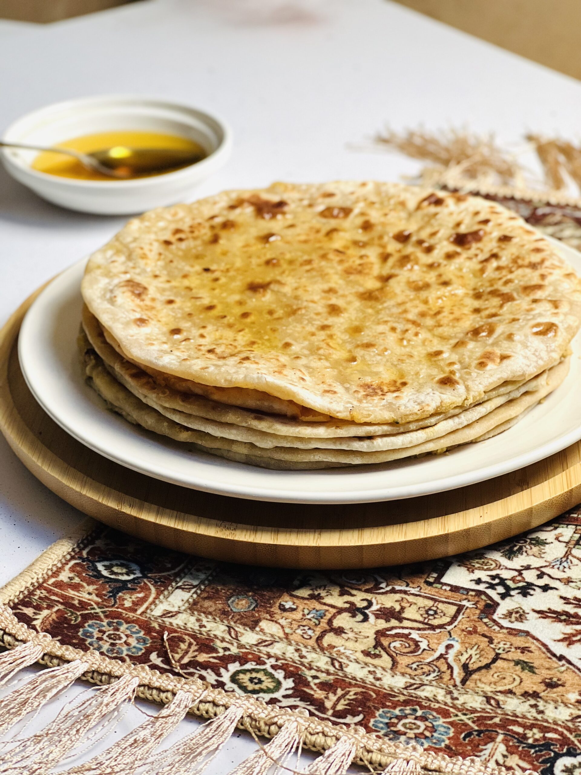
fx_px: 1723
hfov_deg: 19.1
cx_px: 290
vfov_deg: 25.3
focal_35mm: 77
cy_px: 388
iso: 200
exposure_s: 1/121
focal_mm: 9
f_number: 2.8
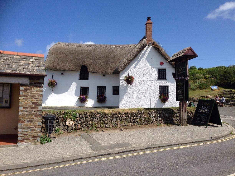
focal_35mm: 33
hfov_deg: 55.4
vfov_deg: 42.9
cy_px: 88
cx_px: 118
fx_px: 224
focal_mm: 4.12
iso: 50
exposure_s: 1/2262
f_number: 2.4
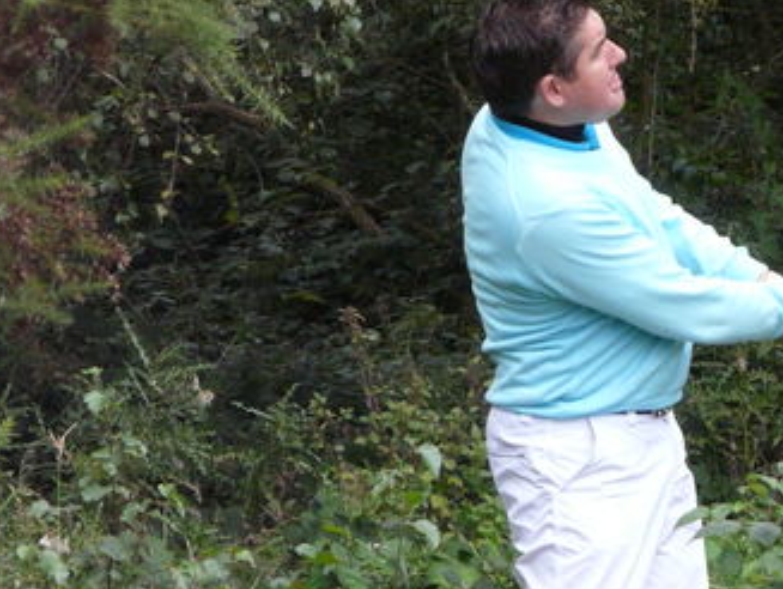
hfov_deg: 4.6
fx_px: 9828
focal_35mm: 434
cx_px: 582
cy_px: 441
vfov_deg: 3.4
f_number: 3.6
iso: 320
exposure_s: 1/320
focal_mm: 36.5
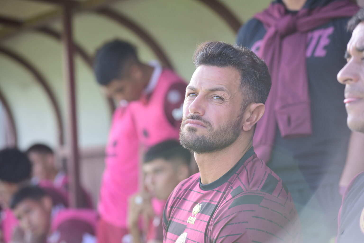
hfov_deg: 15.2
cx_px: 182
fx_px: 1365
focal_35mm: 135
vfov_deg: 10.2
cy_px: 122
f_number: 5.6
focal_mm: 135
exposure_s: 1/500
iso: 640
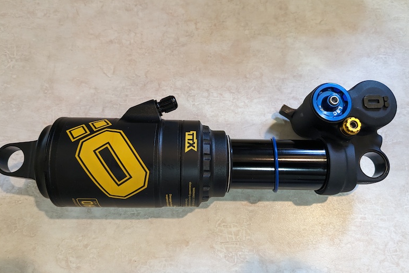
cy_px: 144
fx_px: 329
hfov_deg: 63.7
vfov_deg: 44.9
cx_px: 208
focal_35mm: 29
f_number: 1.73
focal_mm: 4.38
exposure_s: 1/120
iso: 705
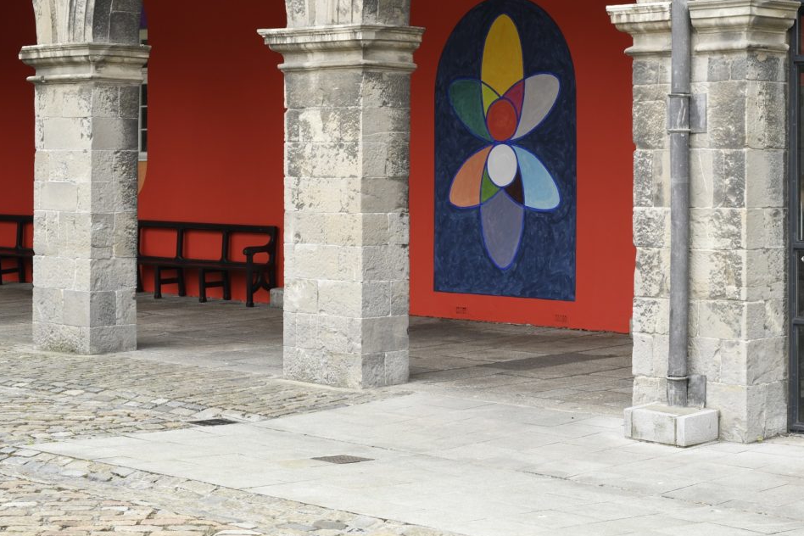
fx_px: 1809
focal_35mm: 81
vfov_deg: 16.8
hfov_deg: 24.8
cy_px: 161
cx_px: 606
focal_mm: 50
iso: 64
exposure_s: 1/13
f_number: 11
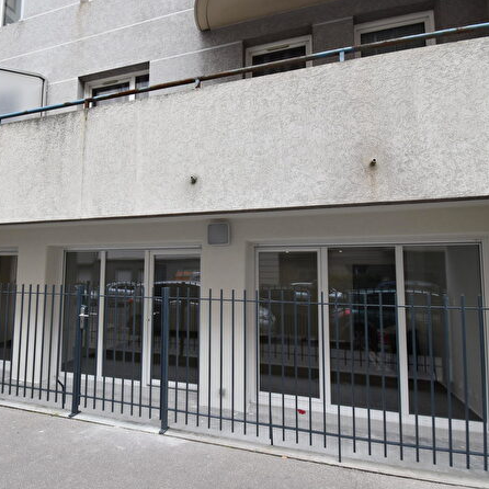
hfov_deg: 74.2
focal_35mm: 20
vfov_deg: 74.8
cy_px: 254
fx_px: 320
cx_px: 201
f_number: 8
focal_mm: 10
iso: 400
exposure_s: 1/250
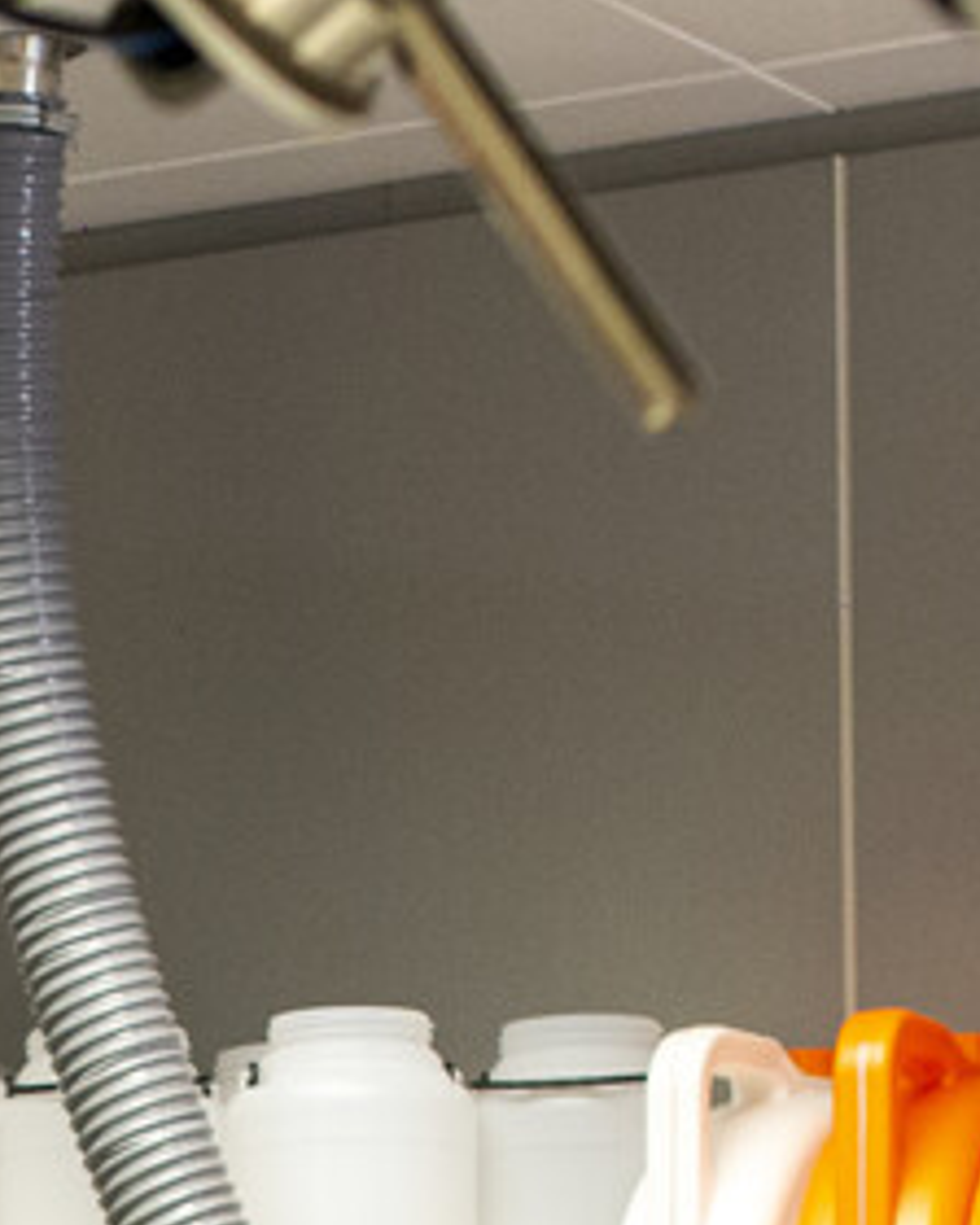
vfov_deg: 7.9
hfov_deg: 6.5
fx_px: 8520
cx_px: -612
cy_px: 2338
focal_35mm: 235
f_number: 3.5
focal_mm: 35
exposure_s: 1/80
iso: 1600
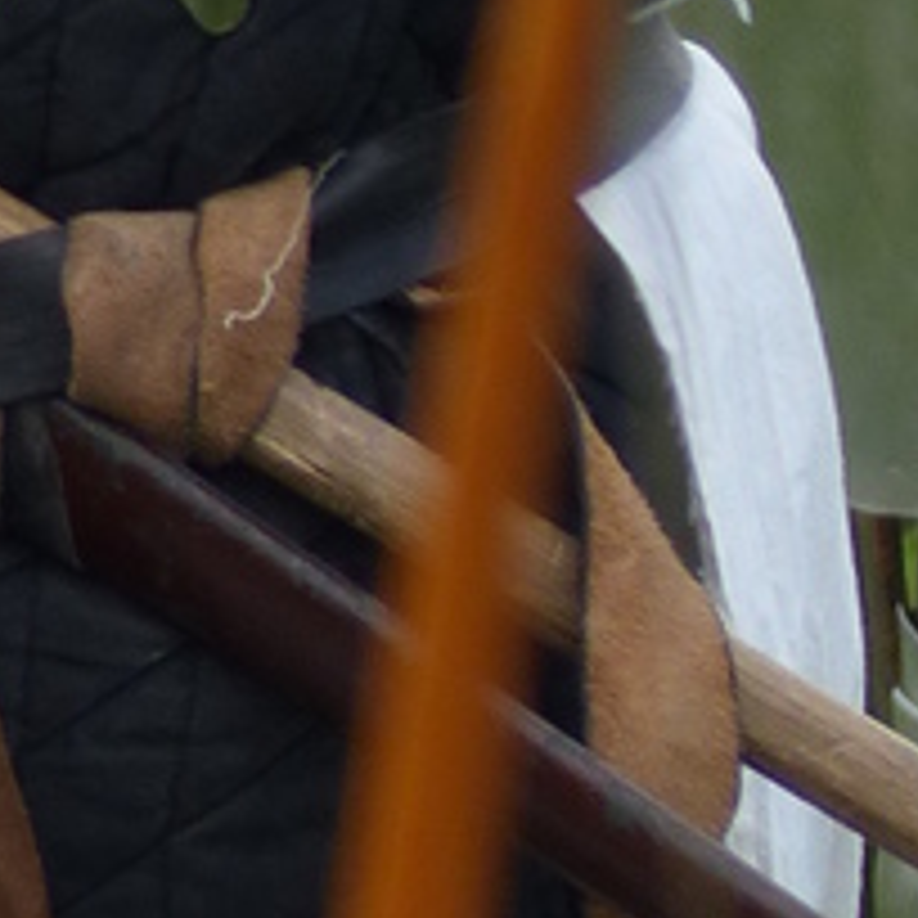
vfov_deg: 0.6
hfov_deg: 0.6
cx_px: 896
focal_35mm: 3127
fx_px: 93821
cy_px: -1746
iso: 100
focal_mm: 108
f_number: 4
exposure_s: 1/320
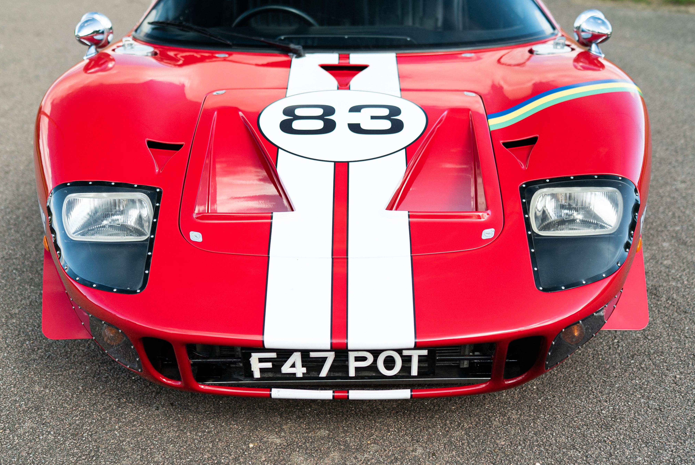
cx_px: 344
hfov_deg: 38.2
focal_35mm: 52
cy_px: 233
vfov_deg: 26.0
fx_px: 1005
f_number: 2.8
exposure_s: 1/800
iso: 250
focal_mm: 50
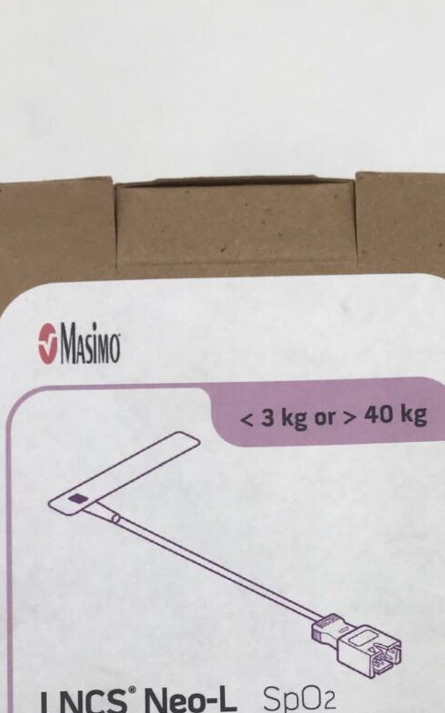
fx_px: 990
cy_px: 609
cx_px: 295
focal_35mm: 51
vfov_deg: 37.6
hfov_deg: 25.2
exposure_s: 1/120
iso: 25
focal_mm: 3.99
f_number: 1.8
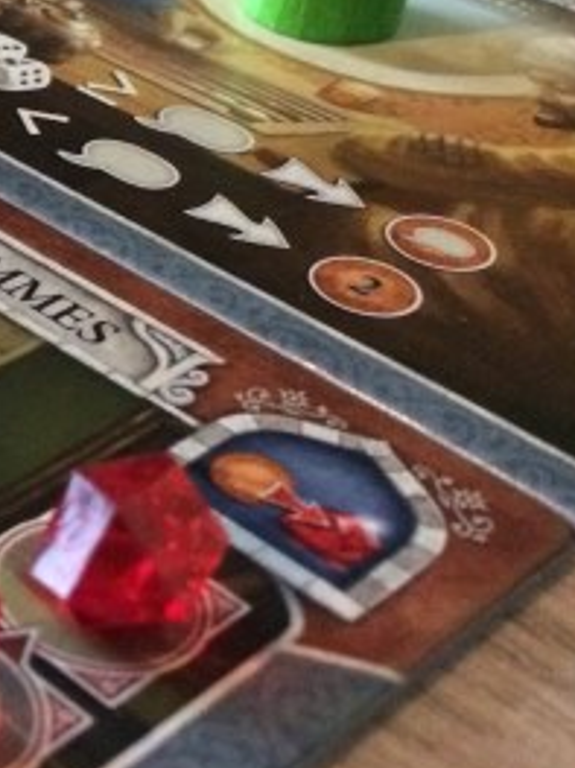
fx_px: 1773
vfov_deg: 24.2
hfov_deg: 16.6
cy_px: 220
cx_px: -309
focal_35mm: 80
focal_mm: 4.12
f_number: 2.2
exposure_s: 1/15
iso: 640
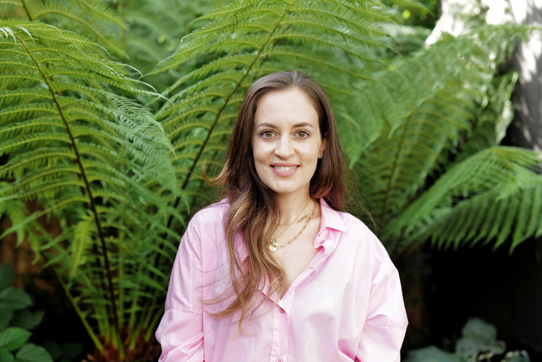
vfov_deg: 27.0
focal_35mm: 50
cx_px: 271
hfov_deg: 39.6
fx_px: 753
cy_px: 181
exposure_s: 1/500
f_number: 3.2
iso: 800
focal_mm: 50
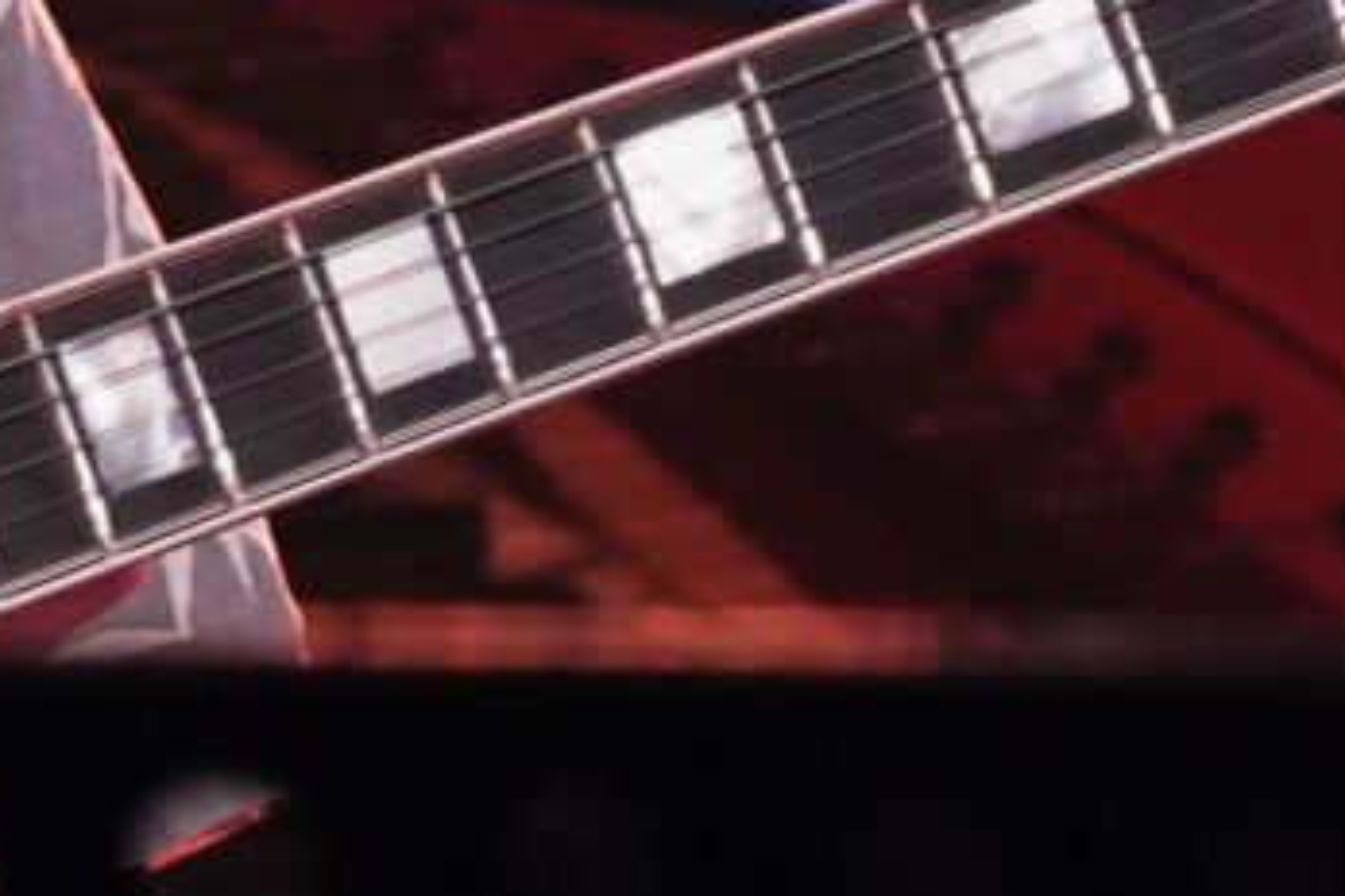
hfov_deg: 1.6
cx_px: -792
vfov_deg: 1.1
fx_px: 47258
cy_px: 110
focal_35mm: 1265
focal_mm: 172
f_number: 5.6
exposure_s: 1/160
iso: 4000
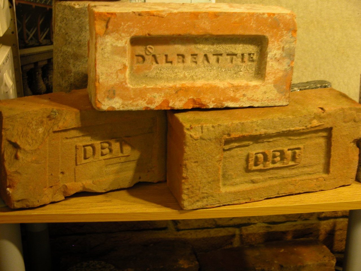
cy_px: 136
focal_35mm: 66
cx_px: 180
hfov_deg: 29.4
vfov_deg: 22.3
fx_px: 688
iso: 151
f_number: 3.2
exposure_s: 1/3.7
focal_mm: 16.8
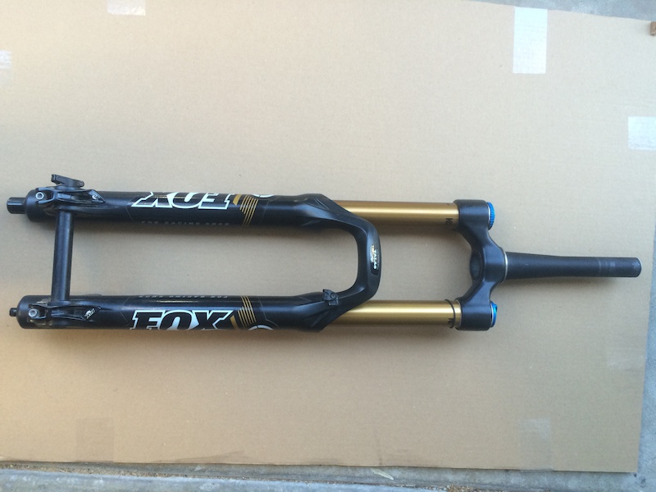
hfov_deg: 61.7
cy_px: 246
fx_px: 550
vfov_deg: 48.2
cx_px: 328
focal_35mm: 29
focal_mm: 4.15
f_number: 2.2
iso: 40
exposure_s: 1/30
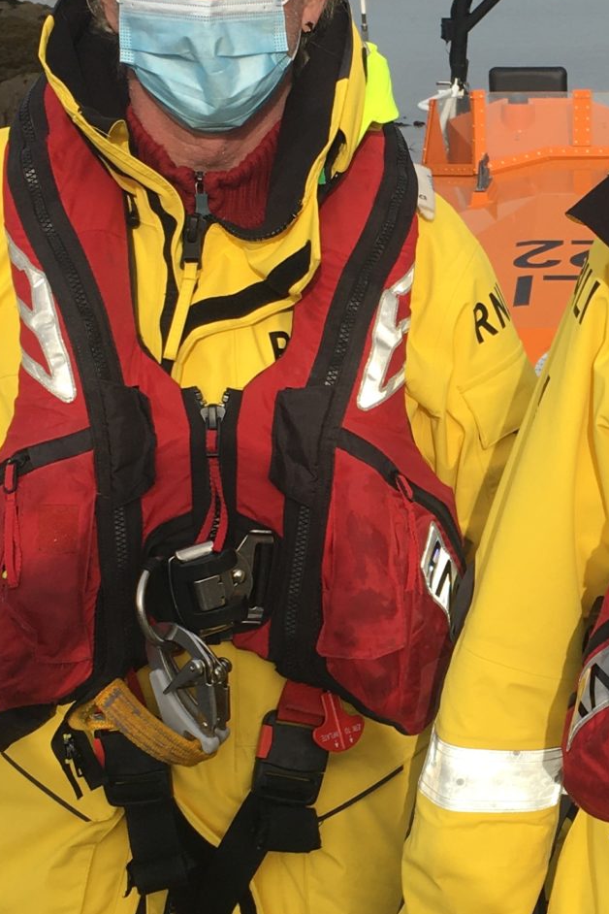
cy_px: 533
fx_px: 2081
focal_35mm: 82
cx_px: 613
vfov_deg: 24.7
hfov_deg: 16.3
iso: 25
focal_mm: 4.15
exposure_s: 1/785
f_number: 2.2
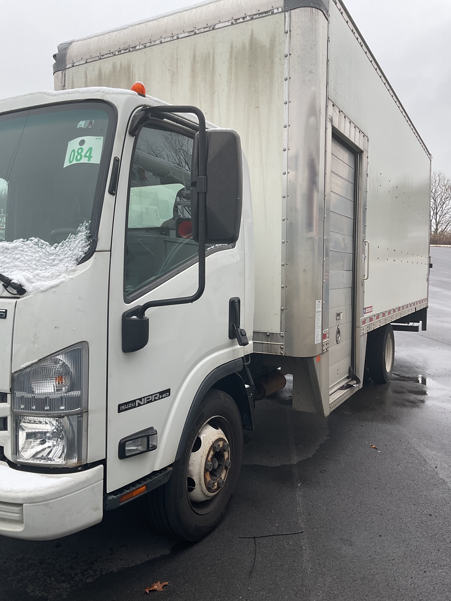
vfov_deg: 61.7
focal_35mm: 29
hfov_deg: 48.2
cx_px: 226
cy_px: 300
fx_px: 504
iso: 16
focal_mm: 3
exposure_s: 1/135
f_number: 1.8
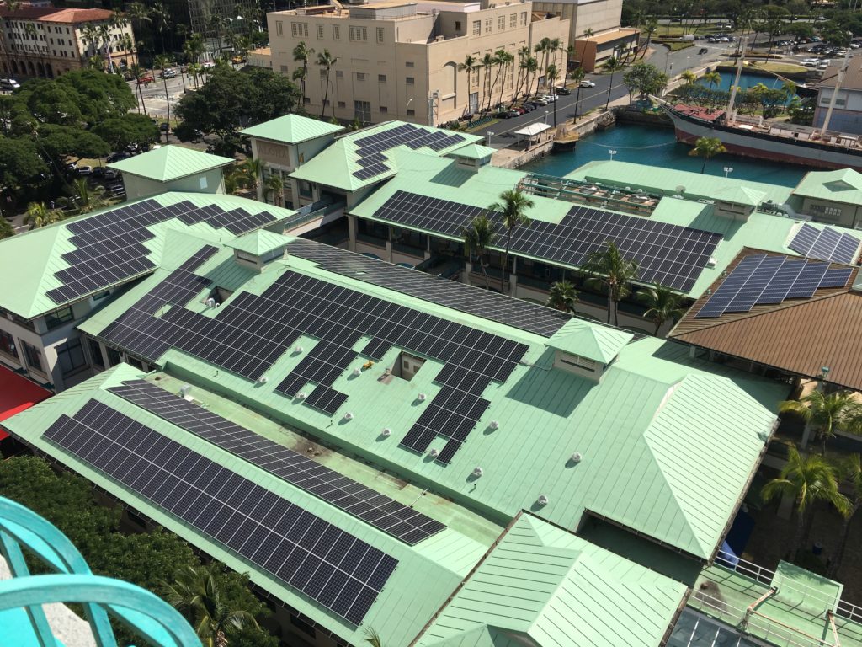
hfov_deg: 61.7
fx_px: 722
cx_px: 431
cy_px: 324
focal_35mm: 29
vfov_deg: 48.2
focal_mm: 4.15
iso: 25
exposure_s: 1/2262
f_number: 2.2
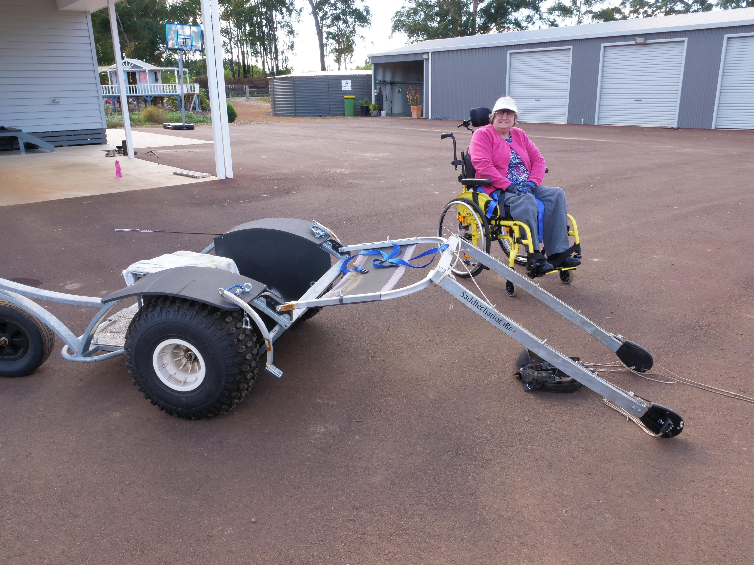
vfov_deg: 53.0
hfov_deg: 67.3
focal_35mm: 26
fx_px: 566
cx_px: 379
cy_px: 269
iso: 320
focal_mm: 12
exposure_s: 1/40
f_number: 11
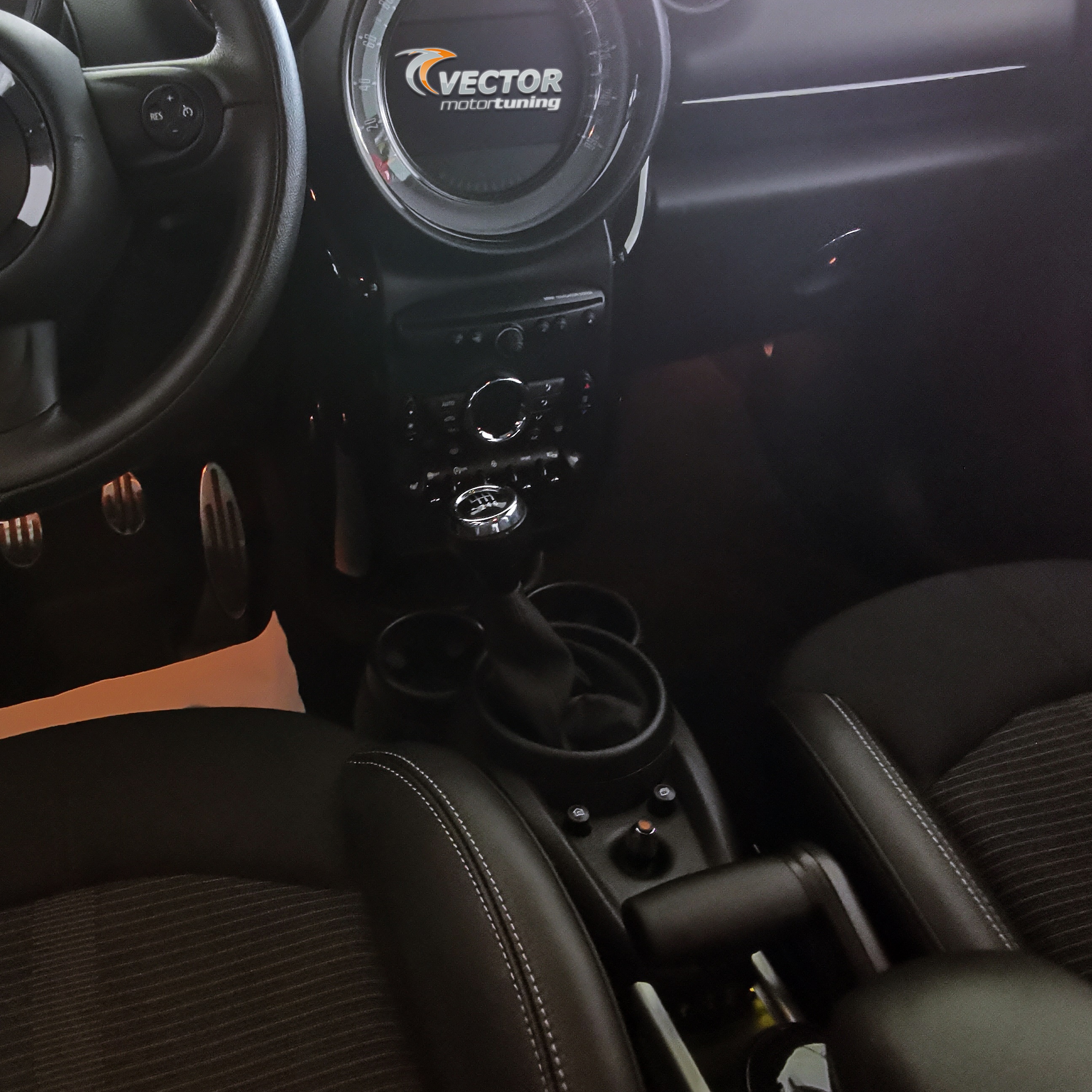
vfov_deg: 57.3
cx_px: 391
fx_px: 999
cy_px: 516
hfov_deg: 56.4
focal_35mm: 28
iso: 500
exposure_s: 1/33.3
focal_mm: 2.35
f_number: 2.2
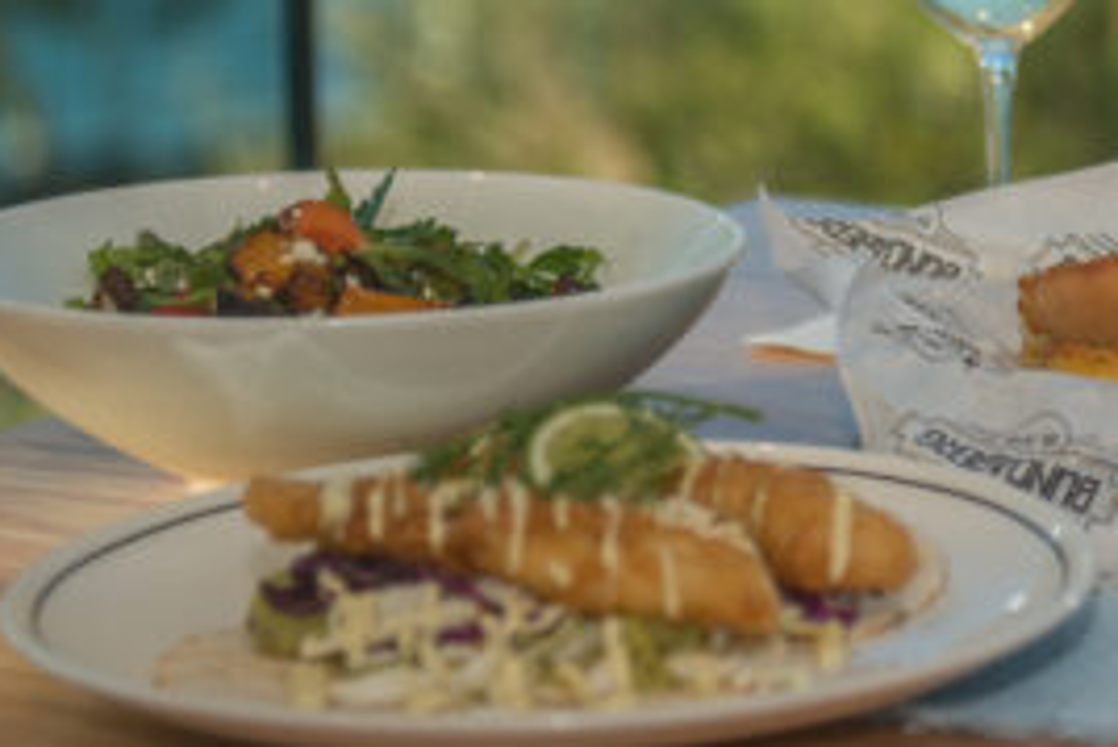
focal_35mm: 166
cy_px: -31
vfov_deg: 8.2
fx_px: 5158
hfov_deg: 12.2
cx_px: 1218
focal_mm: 58
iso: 80
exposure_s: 1/200
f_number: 2.8
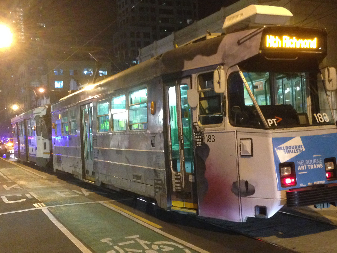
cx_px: 203
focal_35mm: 48
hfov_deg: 39.5
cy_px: 127
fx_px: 467
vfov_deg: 30.3
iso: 640
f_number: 2.4
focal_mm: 4.12
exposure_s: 1/15
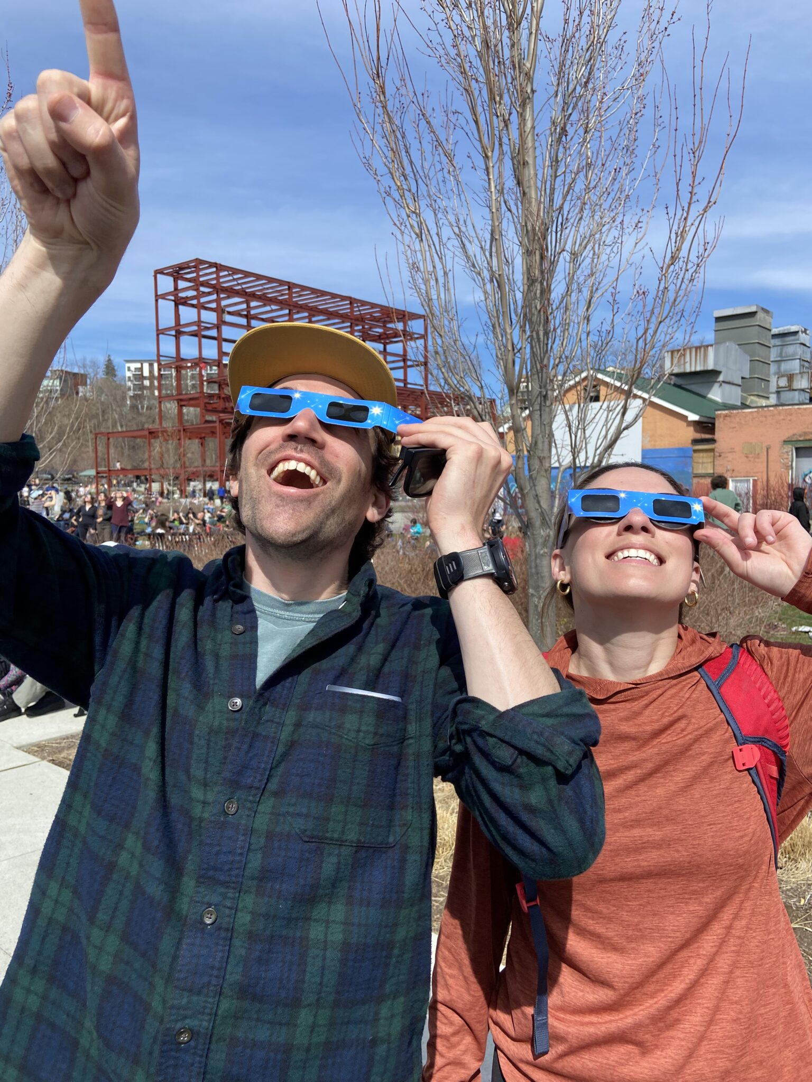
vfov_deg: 67.3
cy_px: 541
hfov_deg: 53.1
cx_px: 406
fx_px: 813
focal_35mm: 26
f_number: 1.8
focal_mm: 4.25
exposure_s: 1/1727
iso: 32
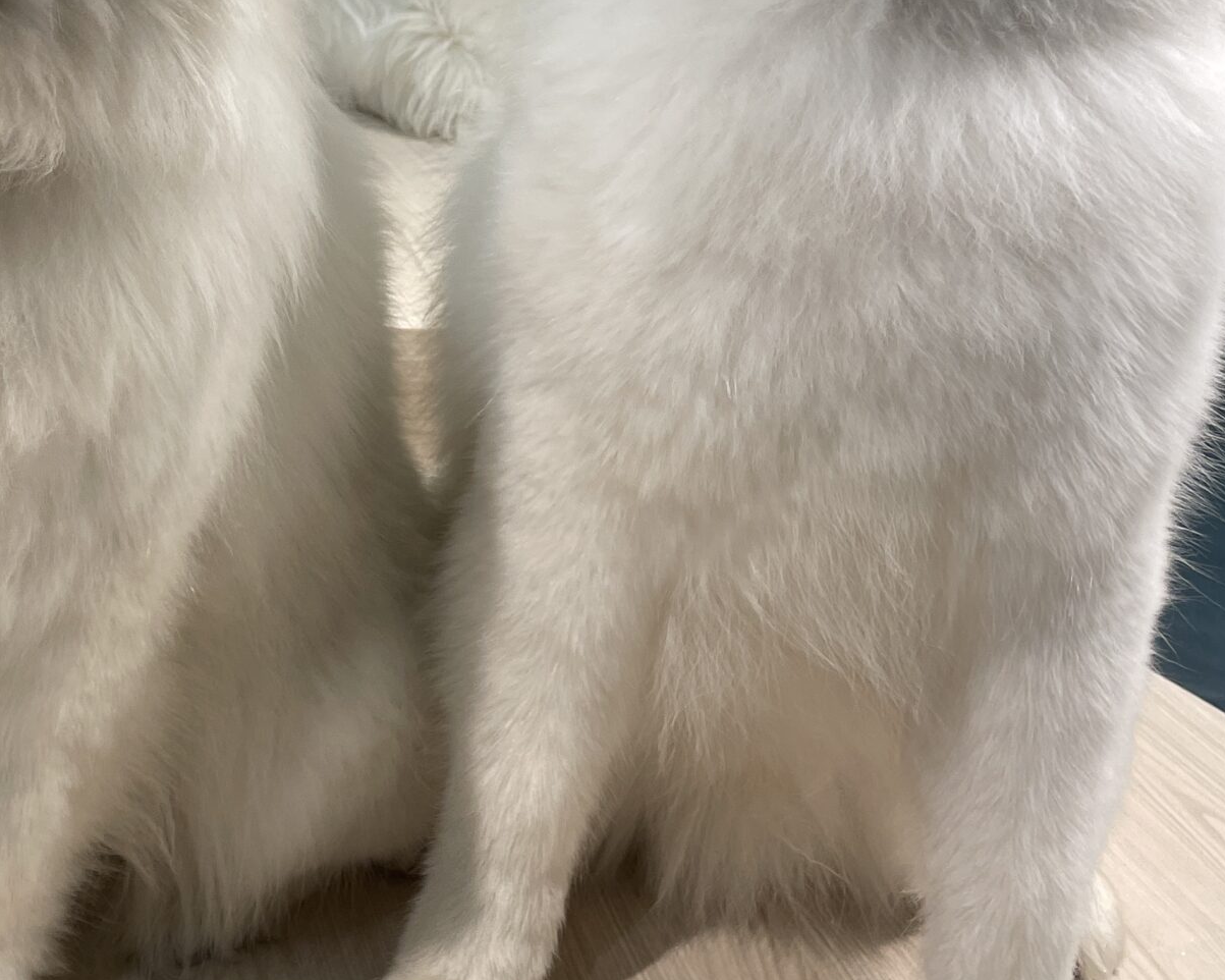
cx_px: 438
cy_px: 143
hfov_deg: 34.5
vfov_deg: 27.3
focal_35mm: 54
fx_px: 1957
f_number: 1.6
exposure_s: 1/121
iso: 80
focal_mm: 4.2
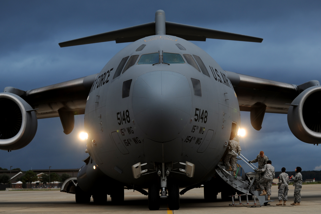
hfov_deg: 28.5
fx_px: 633
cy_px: 108
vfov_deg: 19.2
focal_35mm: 71
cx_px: 162
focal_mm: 70
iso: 200
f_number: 2.8
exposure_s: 1/125
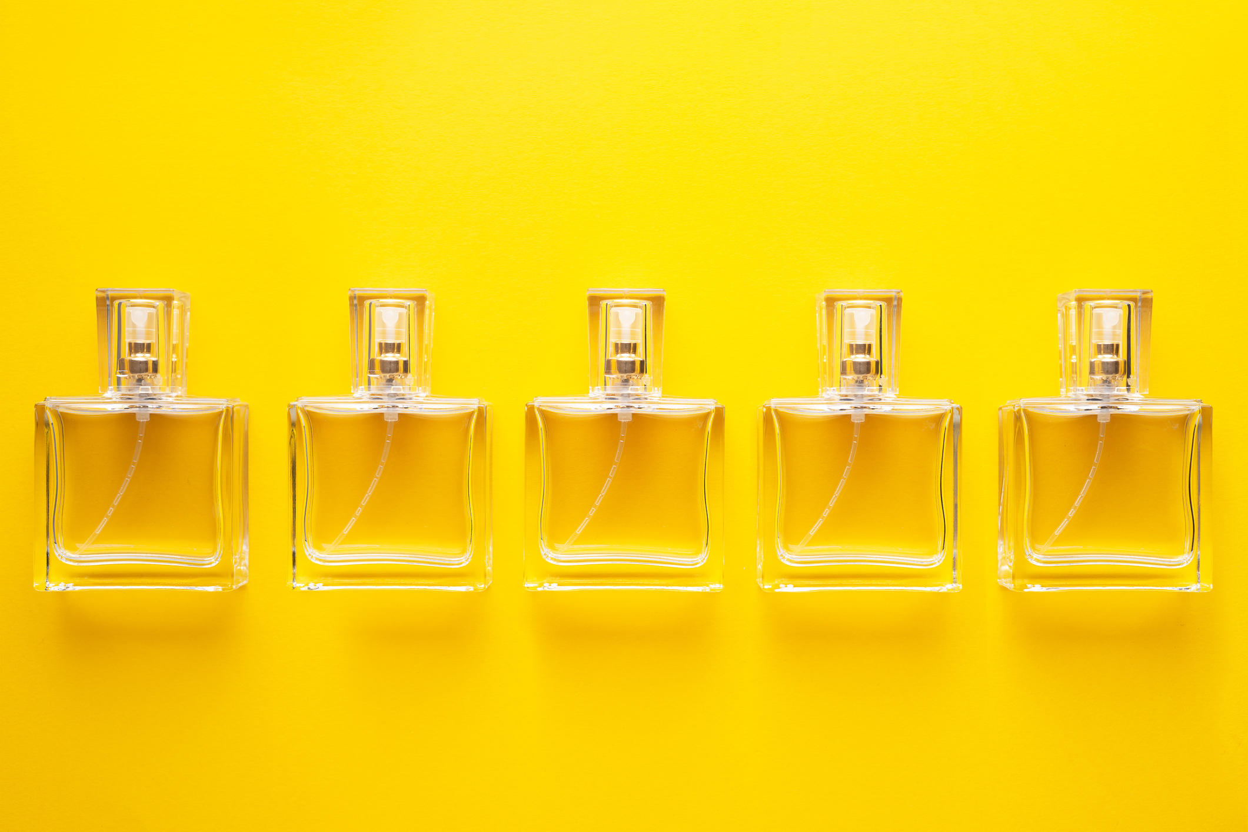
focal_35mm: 50
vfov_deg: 27.0
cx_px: 624
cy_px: 416
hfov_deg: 39.6
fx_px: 1733
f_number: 5.6
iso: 100
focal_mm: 50
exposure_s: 1/160
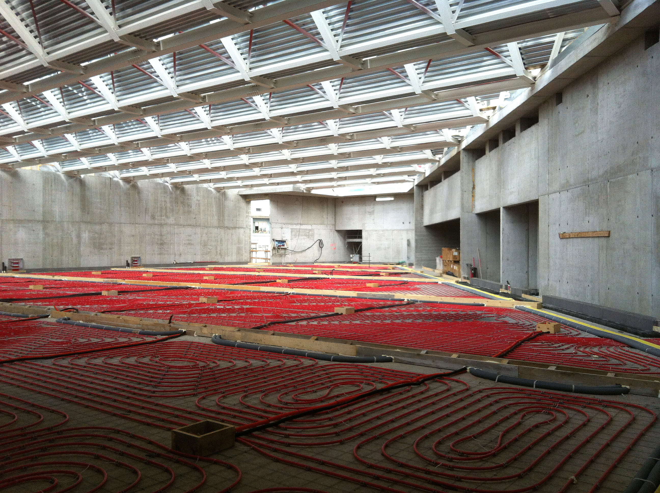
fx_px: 666
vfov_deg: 40.6
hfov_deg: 52.7
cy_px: 246
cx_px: 330
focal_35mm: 35
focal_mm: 3.85
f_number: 2.8
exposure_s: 1/120
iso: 125
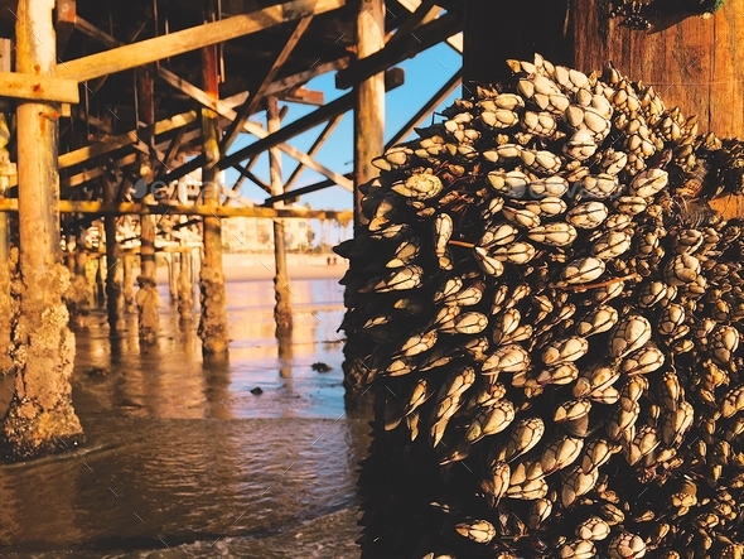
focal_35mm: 29
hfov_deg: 61.6
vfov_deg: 48.3
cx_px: 372
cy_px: 280
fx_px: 624
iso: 32
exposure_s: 1/1068
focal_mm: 4.15
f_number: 2.2
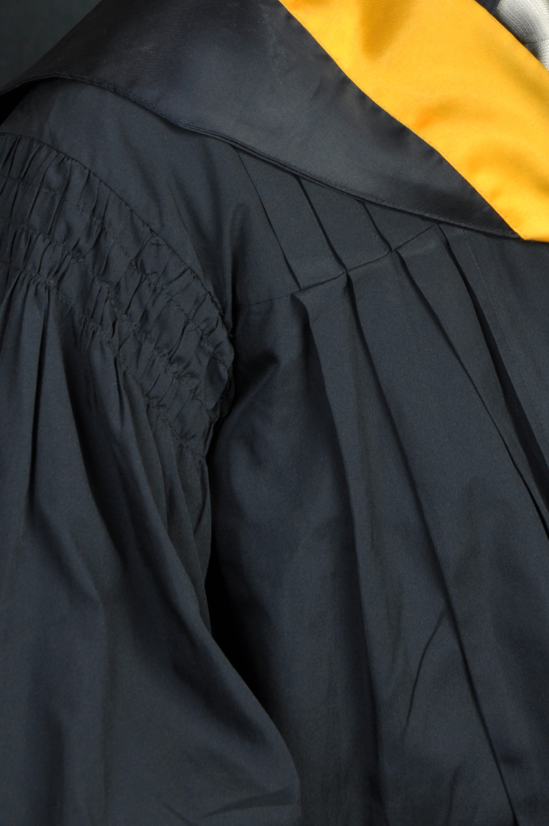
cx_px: 459
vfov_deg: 9.6
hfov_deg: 6.4
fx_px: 4884
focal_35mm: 213
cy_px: -62
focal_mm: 66
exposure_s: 1/60
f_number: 8
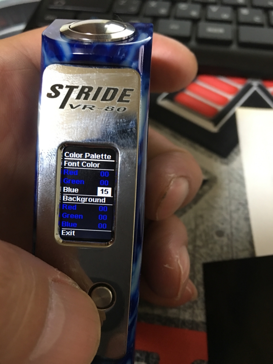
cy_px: 182
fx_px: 305
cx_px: 136
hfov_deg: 48.2
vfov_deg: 61.7
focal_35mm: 29
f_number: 2.2
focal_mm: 4.15
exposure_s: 1/10
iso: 100
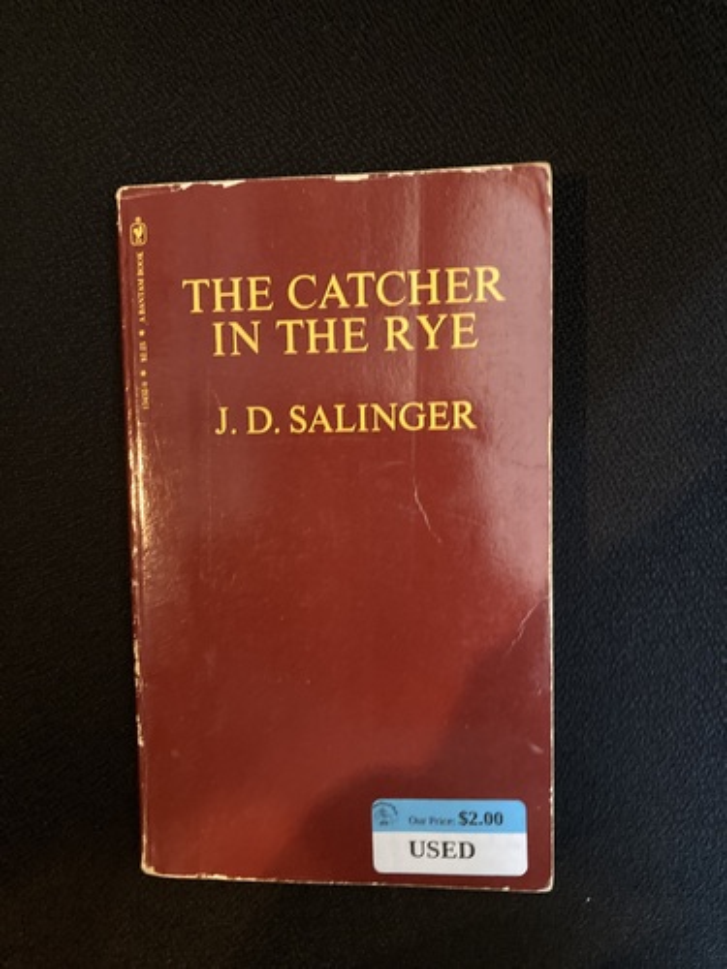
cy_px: 484
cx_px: 364
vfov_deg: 63.4
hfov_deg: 49.7
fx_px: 784
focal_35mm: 28
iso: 640
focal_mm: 3.99
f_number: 1.8
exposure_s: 1/20
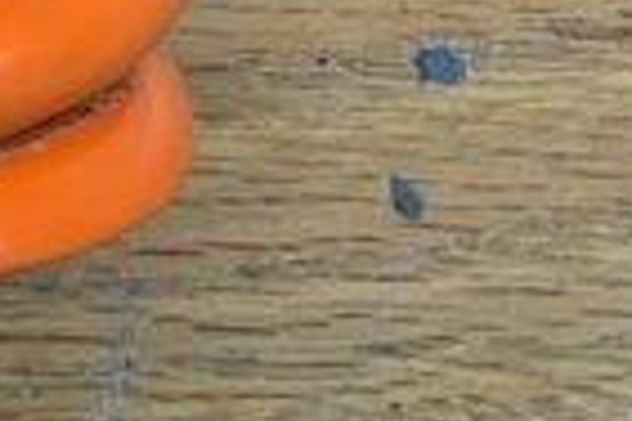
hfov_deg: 11.7
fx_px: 3002
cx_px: -184
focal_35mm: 171
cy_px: -1138
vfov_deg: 6.7
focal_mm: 3
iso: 80
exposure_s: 1/60
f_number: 1.8
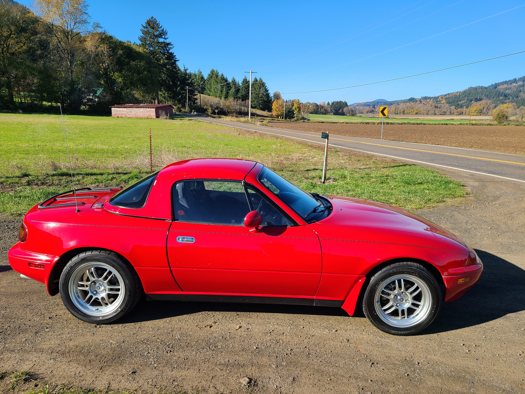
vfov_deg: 53.1
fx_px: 394
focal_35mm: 26
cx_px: 262
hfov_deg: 67.3
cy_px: 197
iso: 40
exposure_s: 1/1444
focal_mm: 5.4
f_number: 1.8
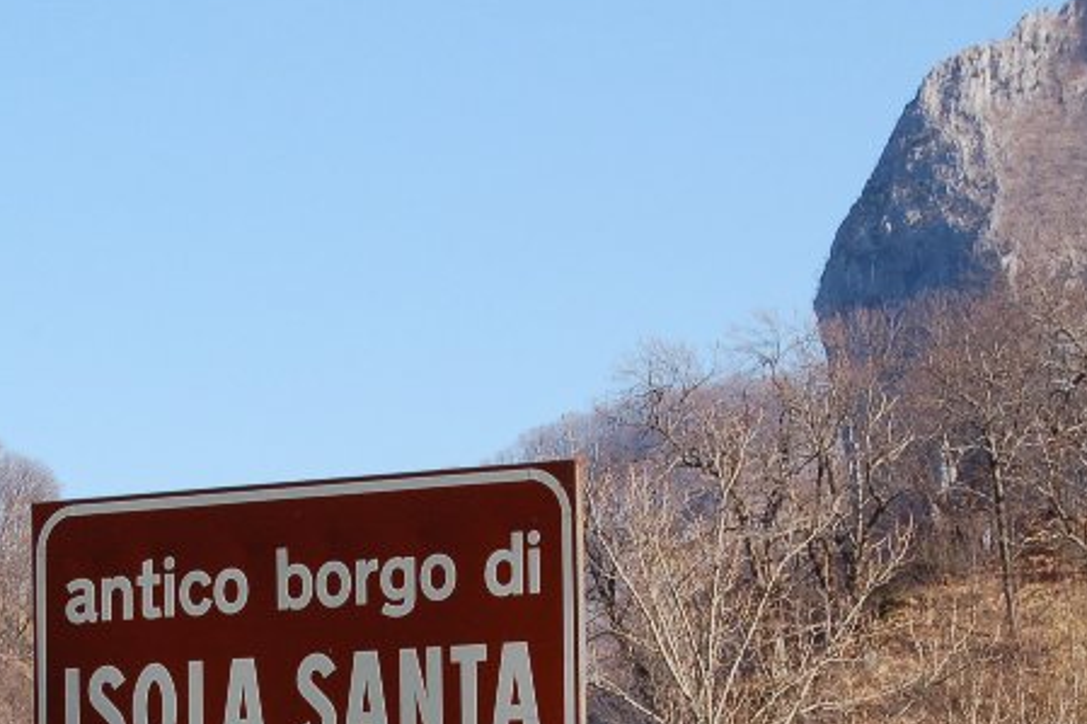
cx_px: 286
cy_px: 670
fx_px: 5678
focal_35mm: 188
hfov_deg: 10.9
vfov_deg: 7.3
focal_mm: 55
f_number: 10
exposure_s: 1/250
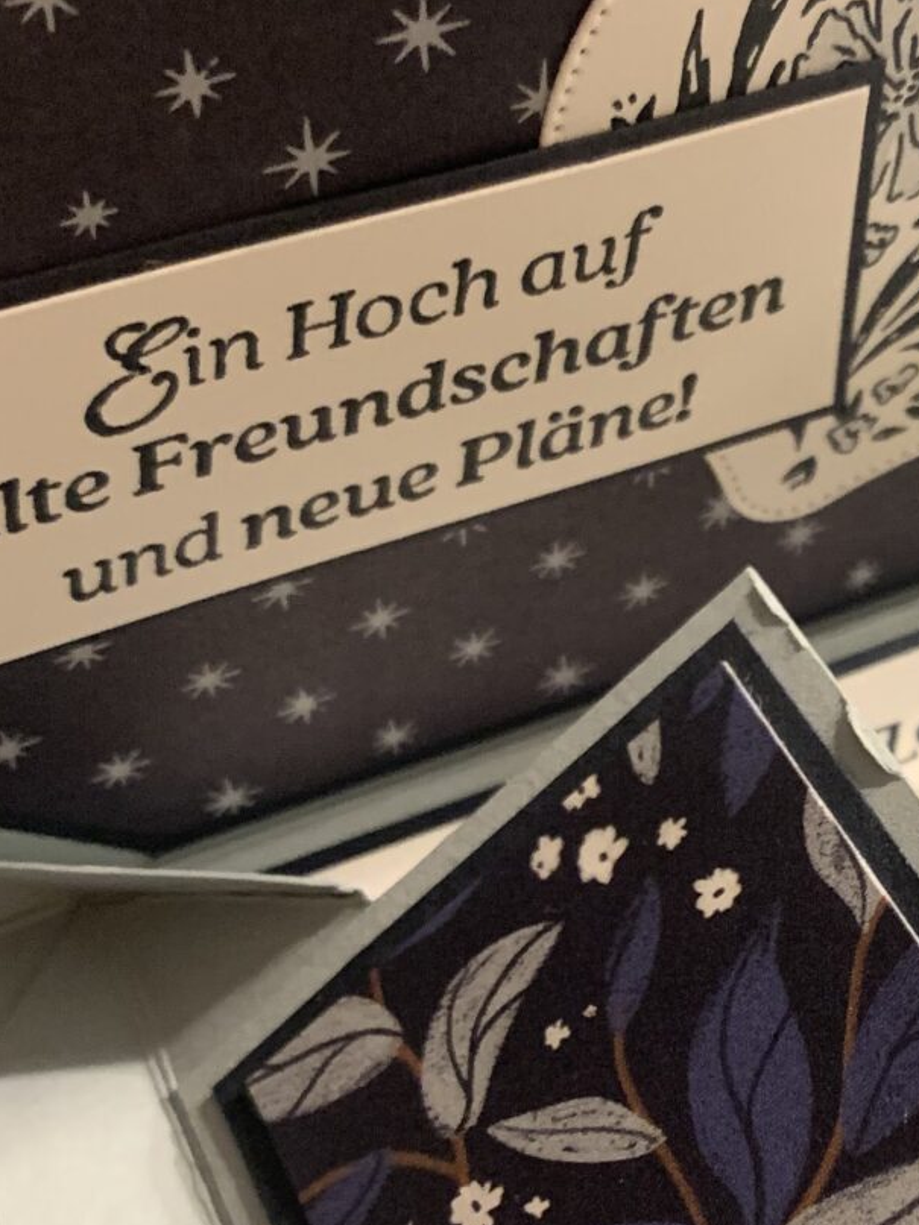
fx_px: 2337
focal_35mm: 66
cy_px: 774
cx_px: 990
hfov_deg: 21.2
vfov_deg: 29.3
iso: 400
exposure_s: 1/55
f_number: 1.8
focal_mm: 4.25
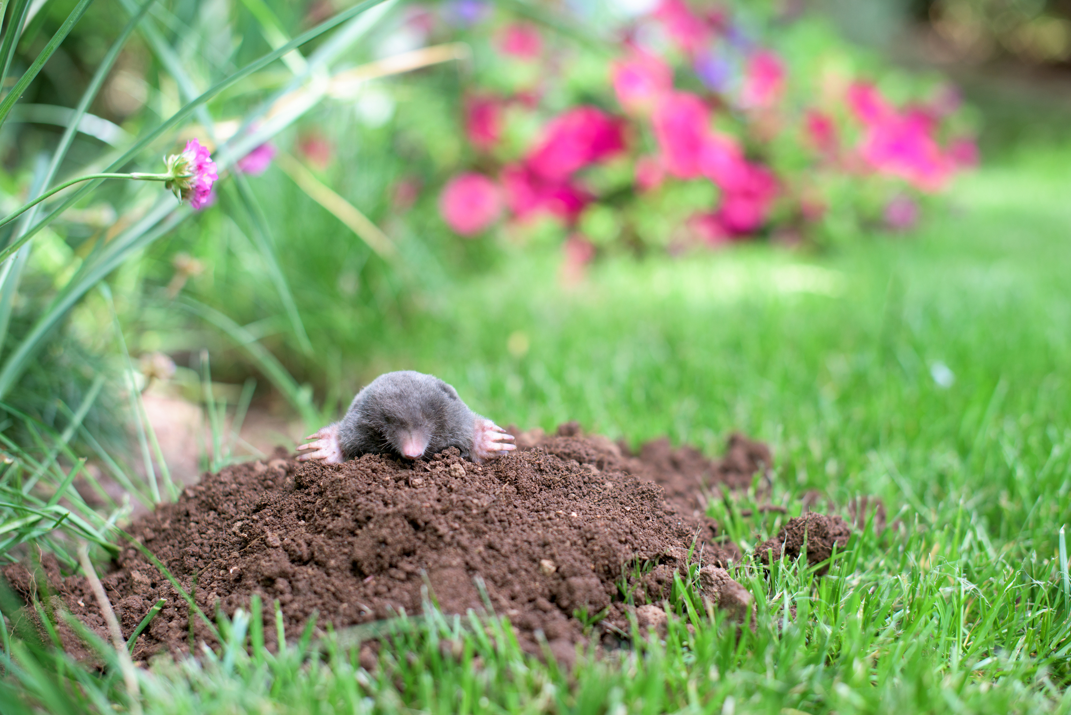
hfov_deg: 39.6
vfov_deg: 27.0
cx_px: 536
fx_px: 1488
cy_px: 358
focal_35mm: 50
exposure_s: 1/400
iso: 250
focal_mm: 50
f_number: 2.8
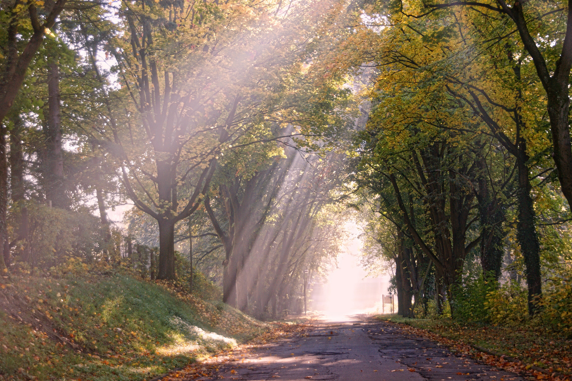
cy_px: 190
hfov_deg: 24.6
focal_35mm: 82
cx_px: 286
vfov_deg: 16.5
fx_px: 1310
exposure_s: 1/100
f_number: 5
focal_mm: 55
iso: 160
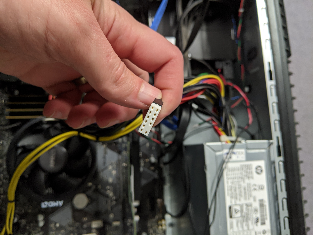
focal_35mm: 27
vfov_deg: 51.4
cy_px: 118
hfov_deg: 65.3
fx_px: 244
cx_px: 156
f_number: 1.8
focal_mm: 4.44
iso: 126
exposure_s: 1/24
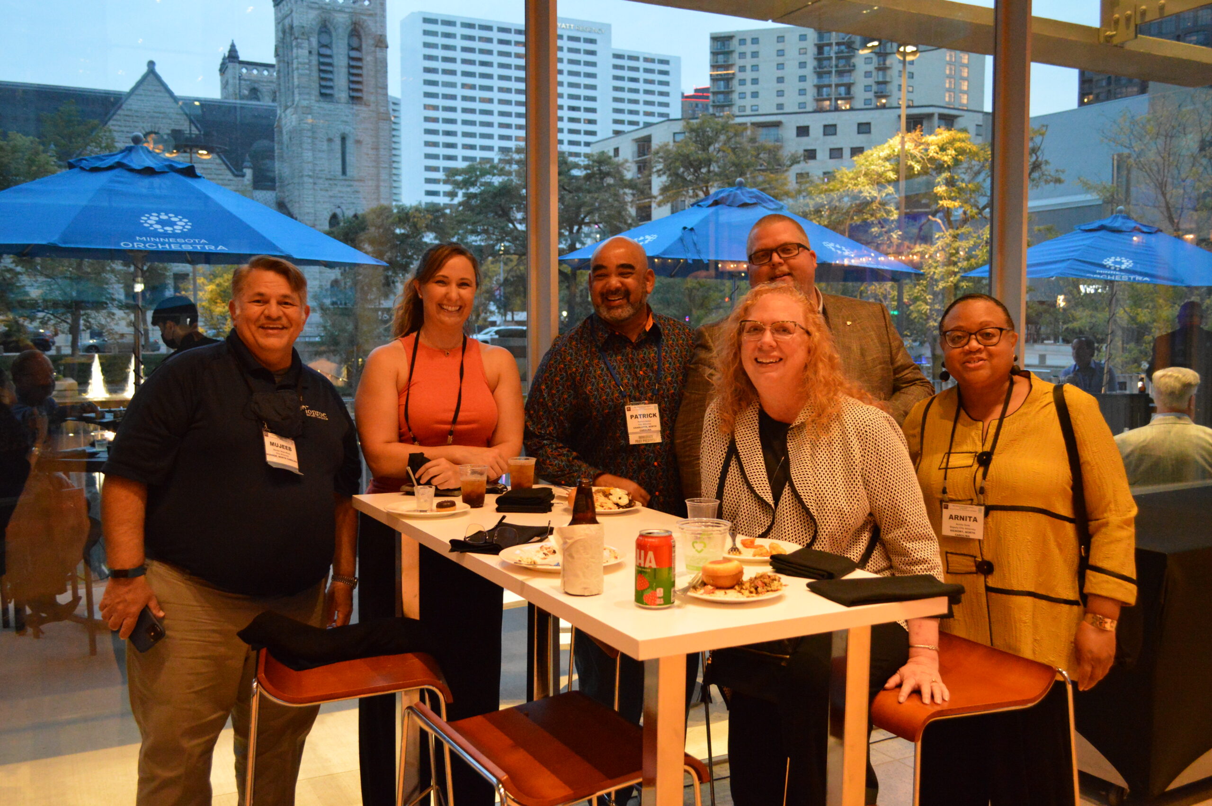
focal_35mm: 33
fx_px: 1110
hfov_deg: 57.3
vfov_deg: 39.9
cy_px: 403
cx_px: 606
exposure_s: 1/50
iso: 3200
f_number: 3.8
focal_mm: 22
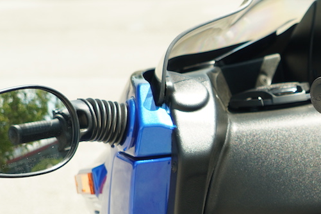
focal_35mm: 108
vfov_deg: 12.6
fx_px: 967
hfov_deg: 18.1
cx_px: 363
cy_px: 177
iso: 100
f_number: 2.8
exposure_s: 1/320
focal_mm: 25
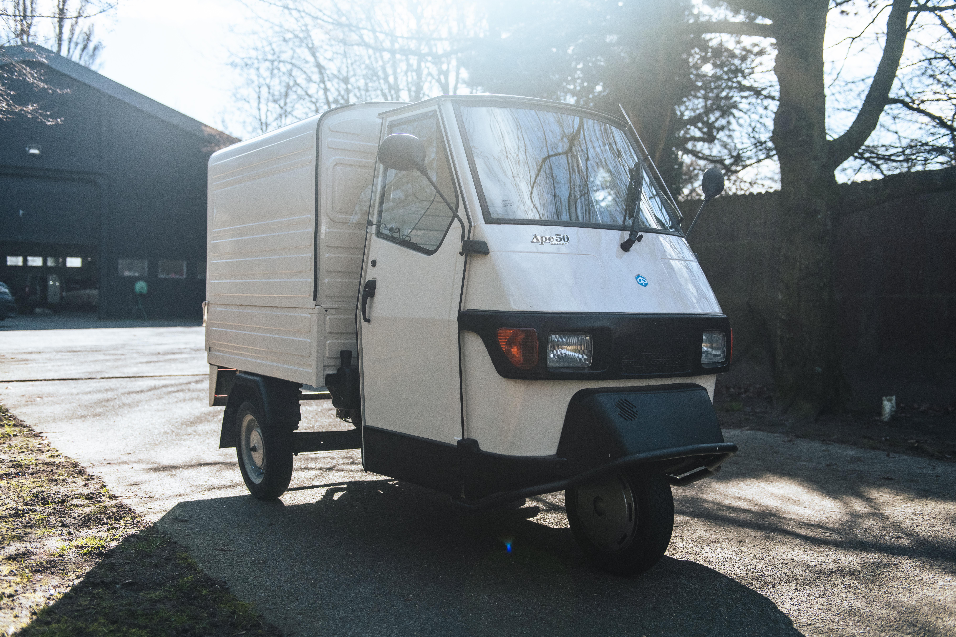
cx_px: 484
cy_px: 321
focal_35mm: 36
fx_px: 956
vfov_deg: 36.9
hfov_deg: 53.1
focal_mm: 35
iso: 640
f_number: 3.5
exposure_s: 1/1250
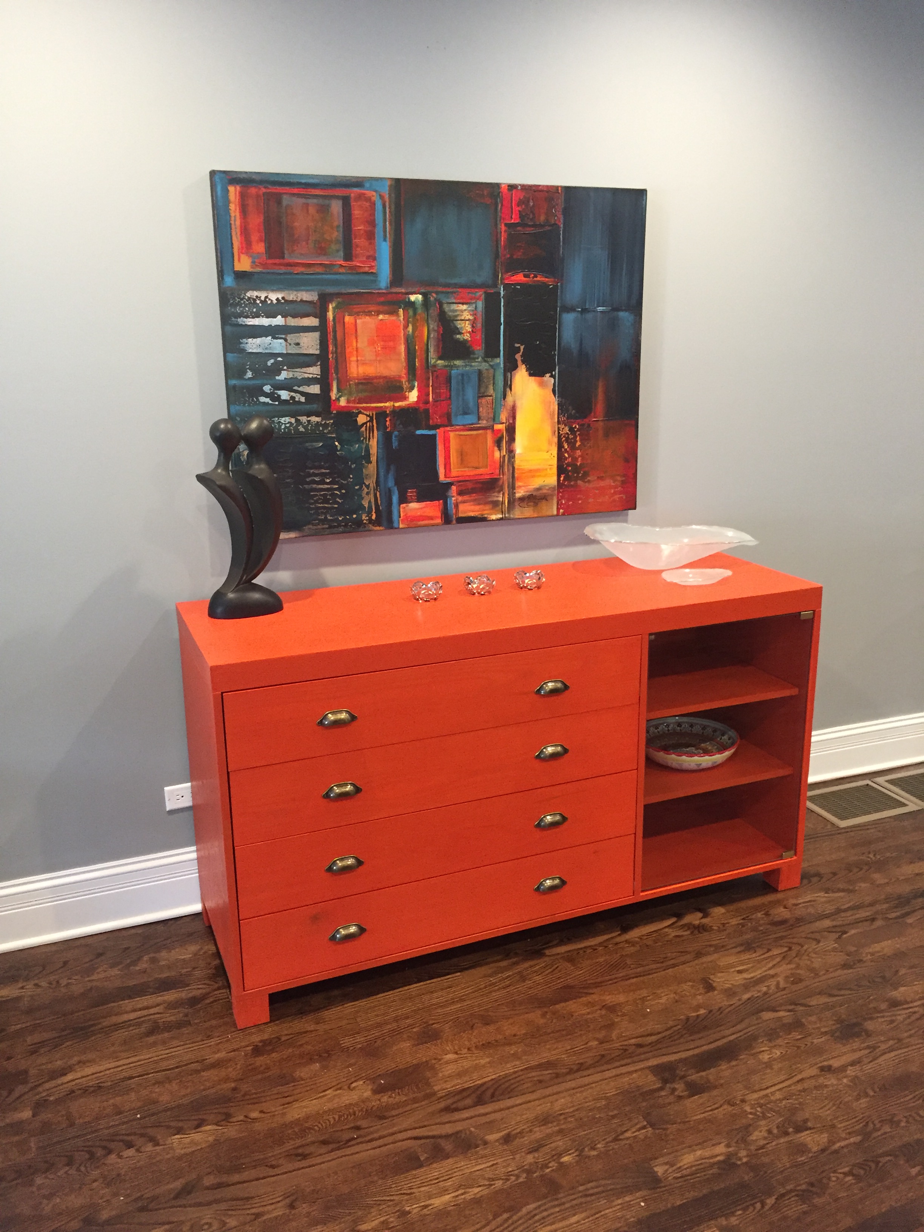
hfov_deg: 48.2
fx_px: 1032
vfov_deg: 61.7
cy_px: 616
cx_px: 462
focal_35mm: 29
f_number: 2.2
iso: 250
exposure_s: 1/24
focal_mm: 4.15
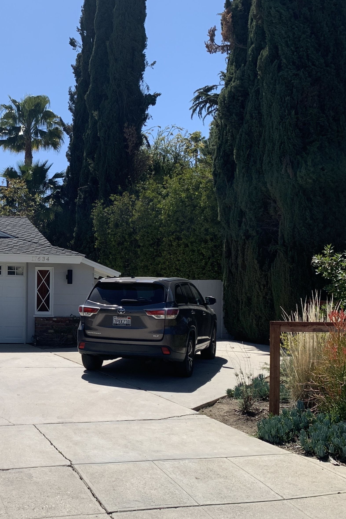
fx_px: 634
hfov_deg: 29.1
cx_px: 25
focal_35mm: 44
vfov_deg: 44.4
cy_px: 294
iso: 25
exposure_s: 1/2833
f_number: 1.8
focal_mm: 4.25
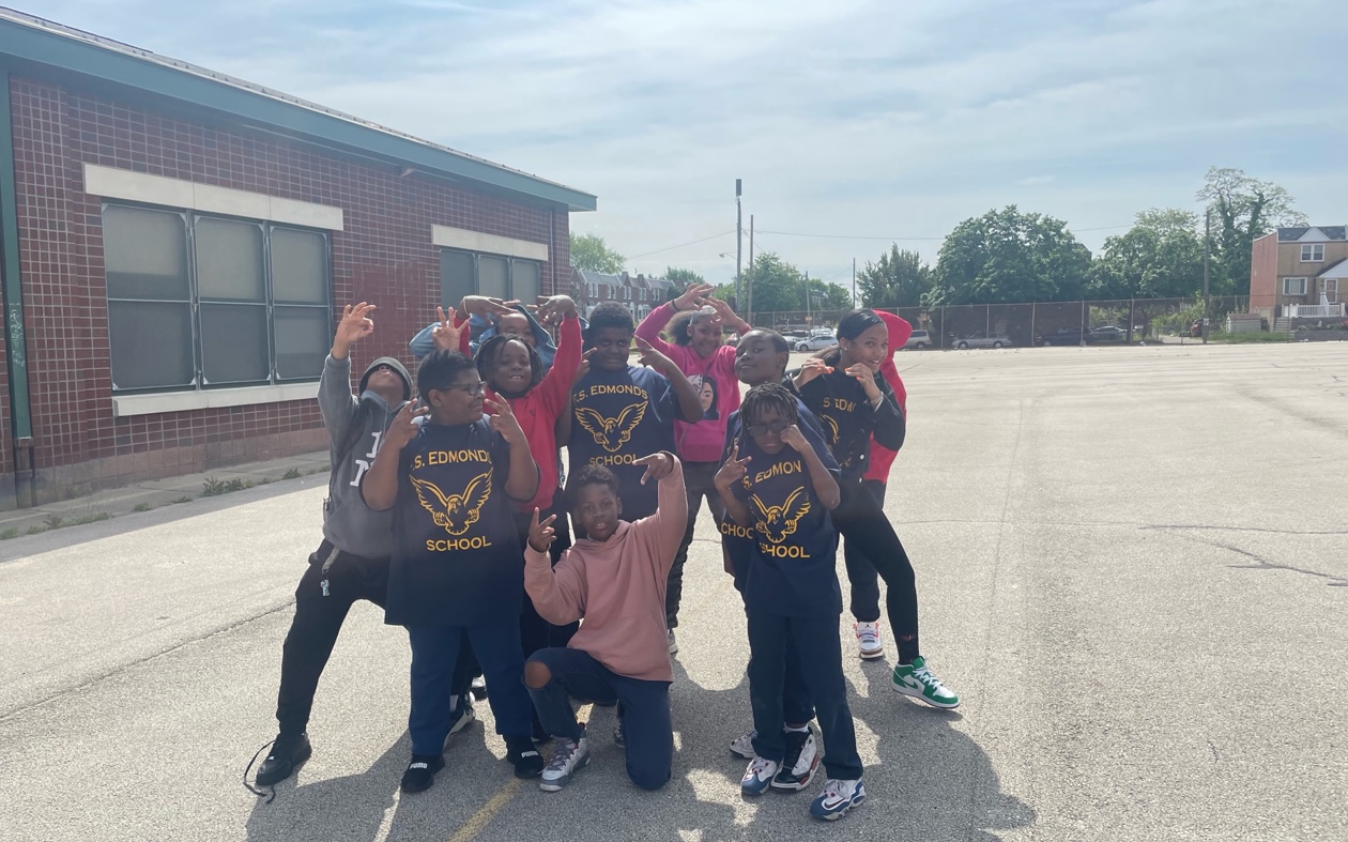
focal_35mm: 28
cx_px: 676
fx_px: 1028
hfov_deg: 66.5
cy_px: 450
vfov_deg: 44.5
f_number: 1.6
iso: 32
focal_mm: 4.2
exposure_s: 1/4132
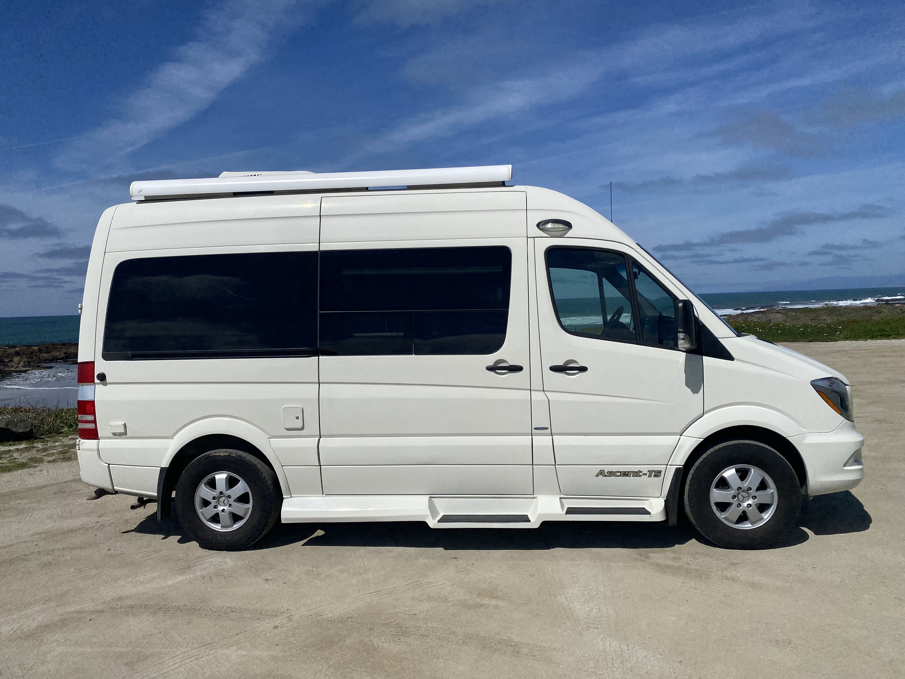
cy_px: 340
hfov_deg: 67.3
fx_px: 680
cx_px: 452
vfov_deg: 53.1
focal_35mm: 26
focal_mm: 4.25
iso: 32
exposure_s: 1/8850
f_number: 1.8
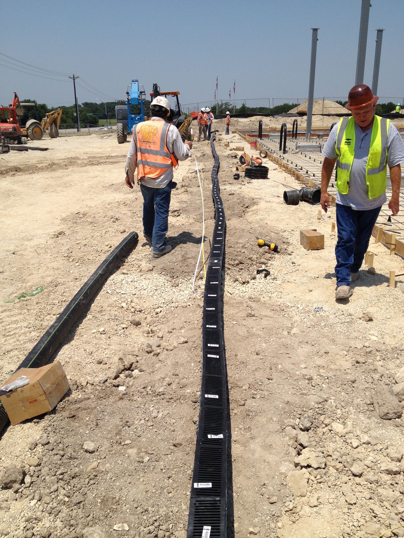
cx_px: 202
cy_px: 269
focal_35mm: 35
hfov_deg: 40.7
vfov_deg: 52.6
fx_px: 545
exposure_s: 1/3460
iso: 64
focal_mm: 4.28
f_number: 2.4
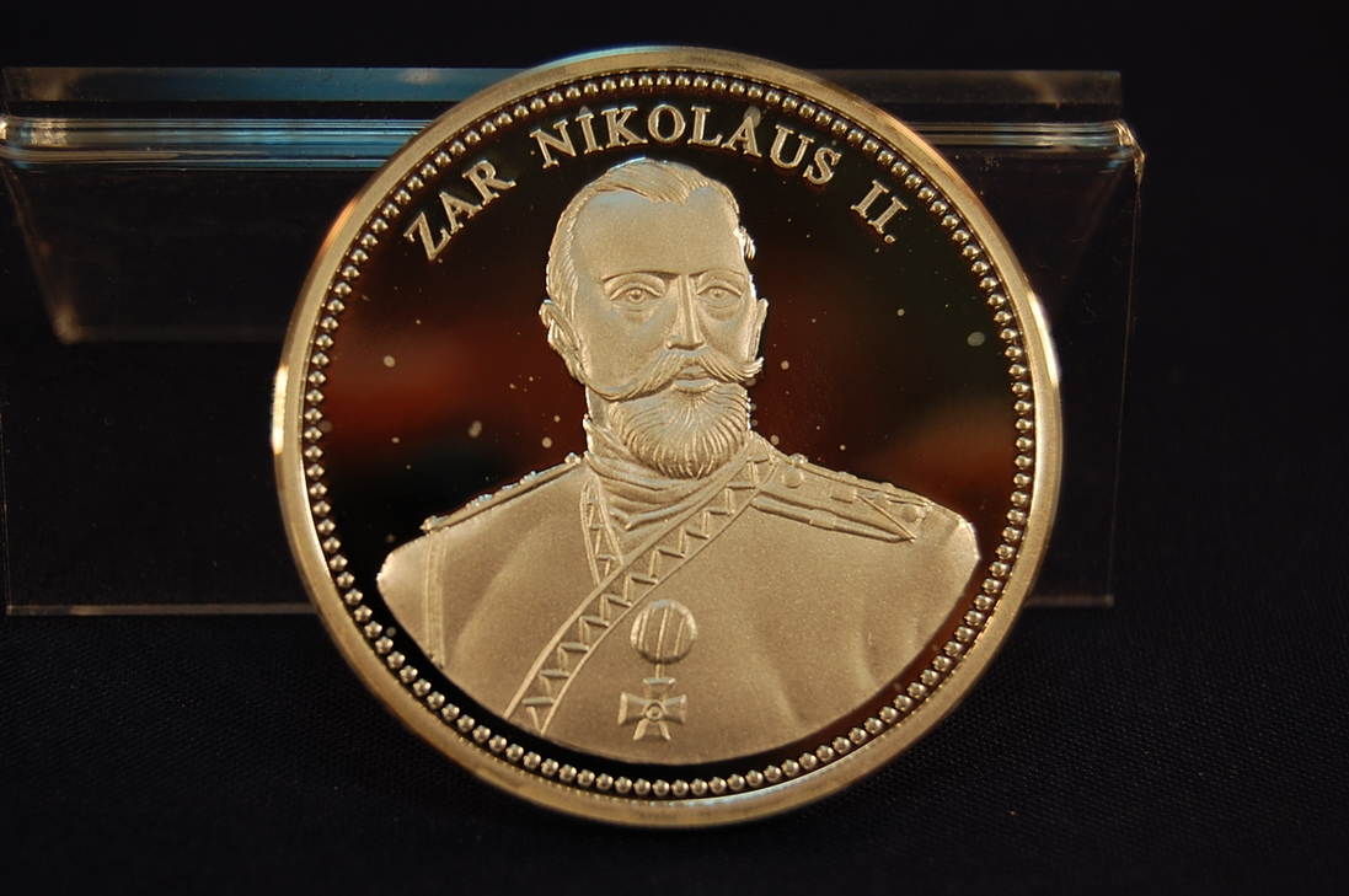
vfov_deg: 16.5
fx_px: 3088
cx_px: 674
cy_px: 448
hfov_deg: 24.6
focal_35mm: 82
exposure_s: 1/125
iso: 200
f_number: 5.6
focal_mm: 55
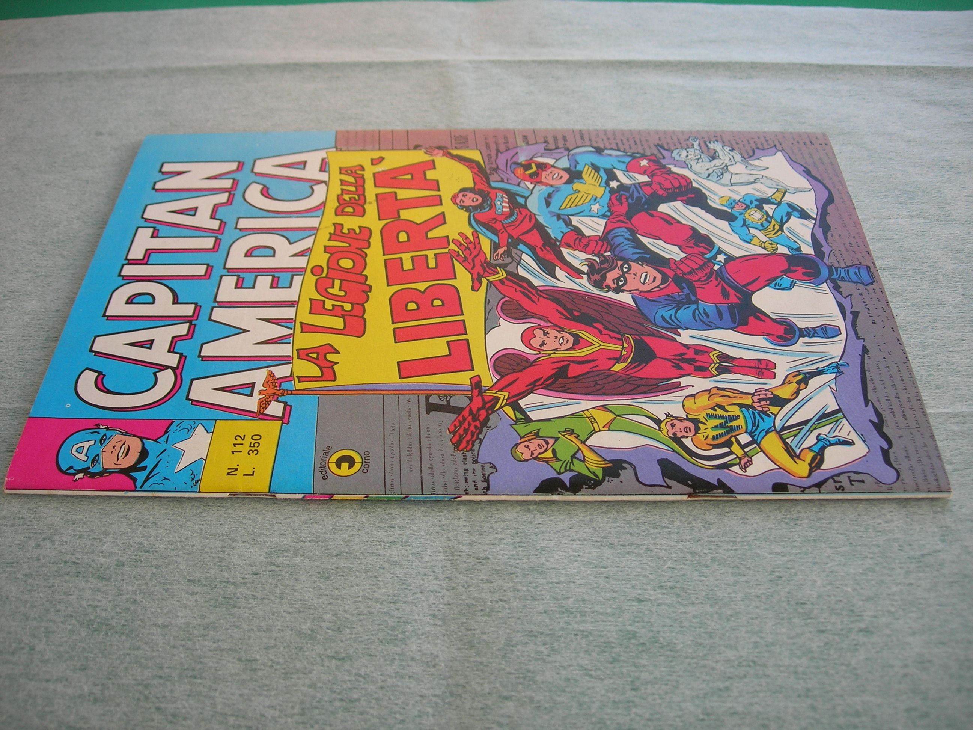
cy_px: 365
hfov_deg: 49.0
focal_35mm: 38
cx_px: 486
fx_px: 1068
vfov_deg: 37.7
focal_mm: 7.8
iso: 64
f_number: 2.8
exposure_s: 1/115
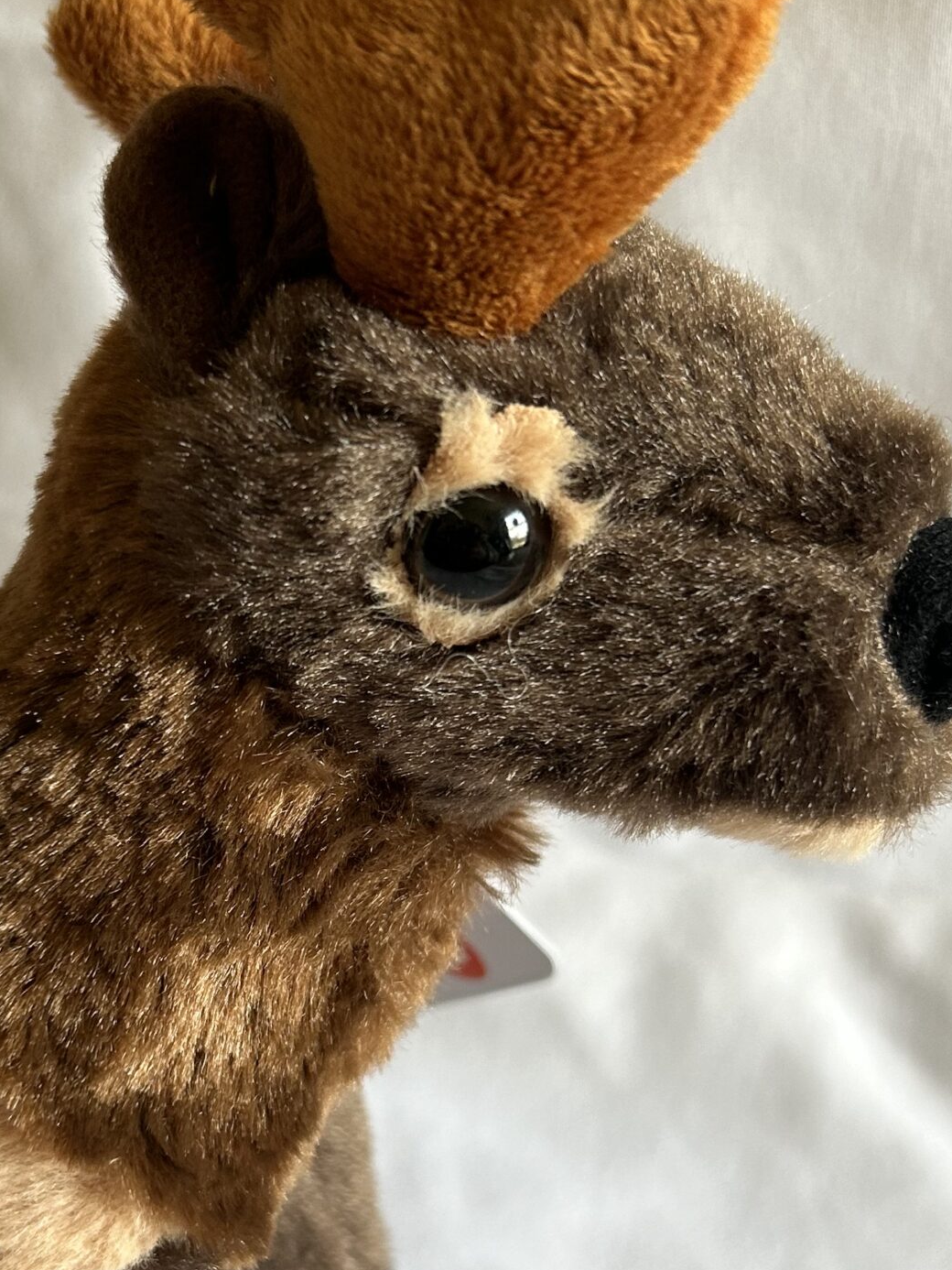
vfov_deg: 35.2
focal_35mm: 54
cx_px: 211
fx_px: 1980
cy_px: 844
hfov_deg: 26.6
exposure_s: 1/120
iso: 125
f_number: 1.5
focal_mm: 5.7
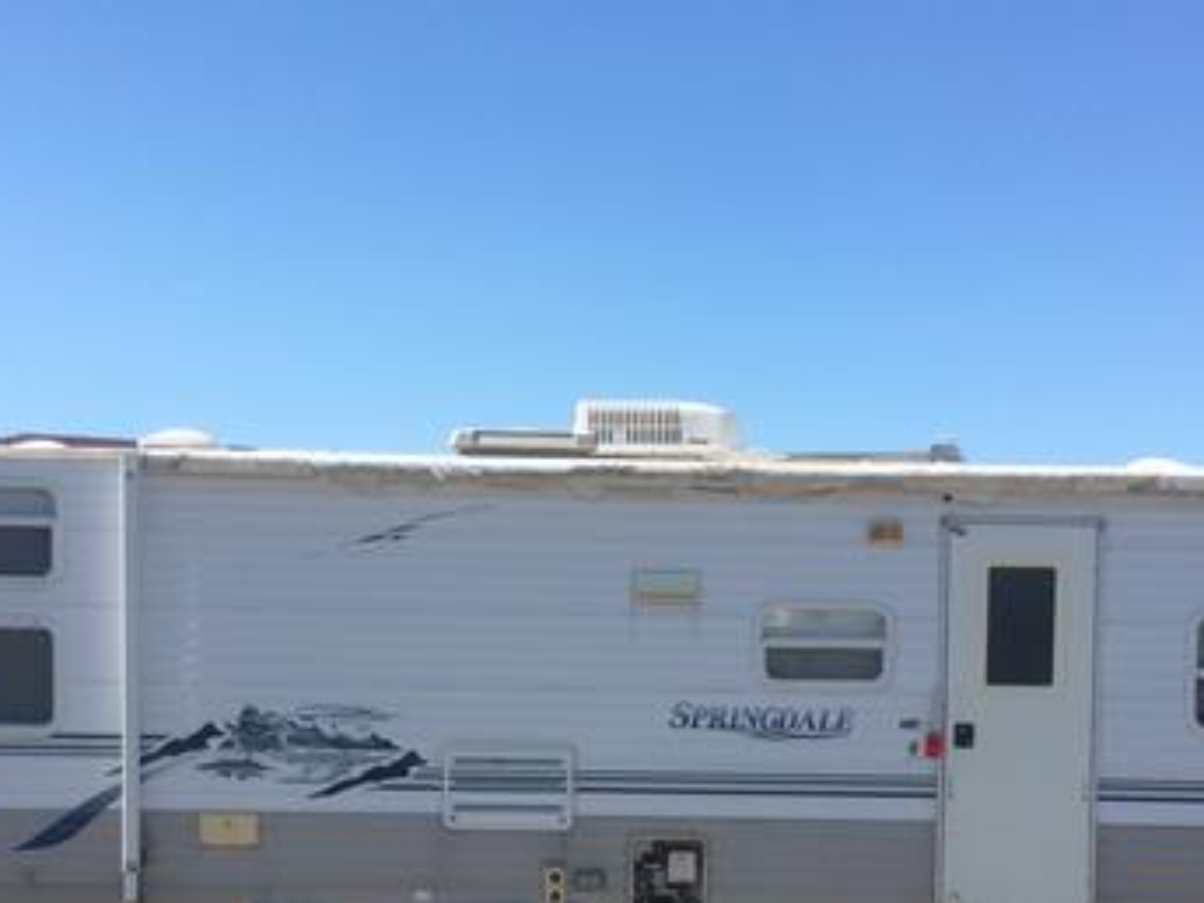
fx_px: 1878
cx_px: 567
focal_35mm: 54
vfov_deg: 26.3
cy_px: 784
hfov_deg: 35.5
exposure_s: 1/1244
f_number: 2.2
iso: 32
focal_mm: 4.15
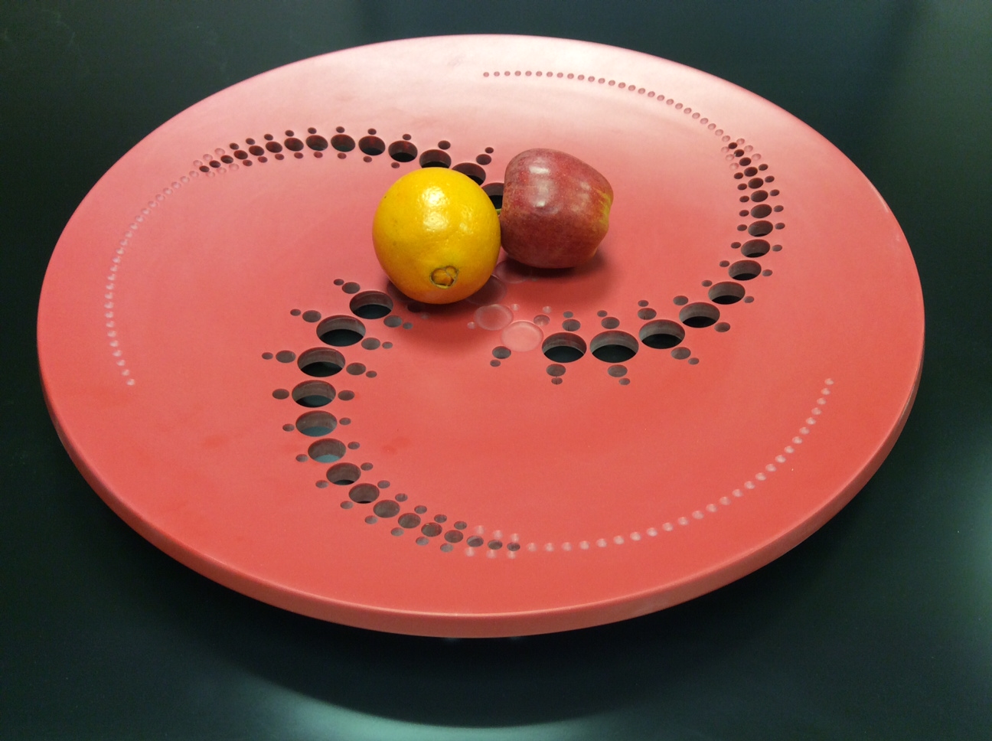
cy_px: 370
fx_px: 944
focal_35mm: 33
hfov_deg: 55.4
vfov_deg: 42.8
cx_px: 496
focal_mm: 3.3
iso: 64
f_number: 2.4
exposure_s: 1/24
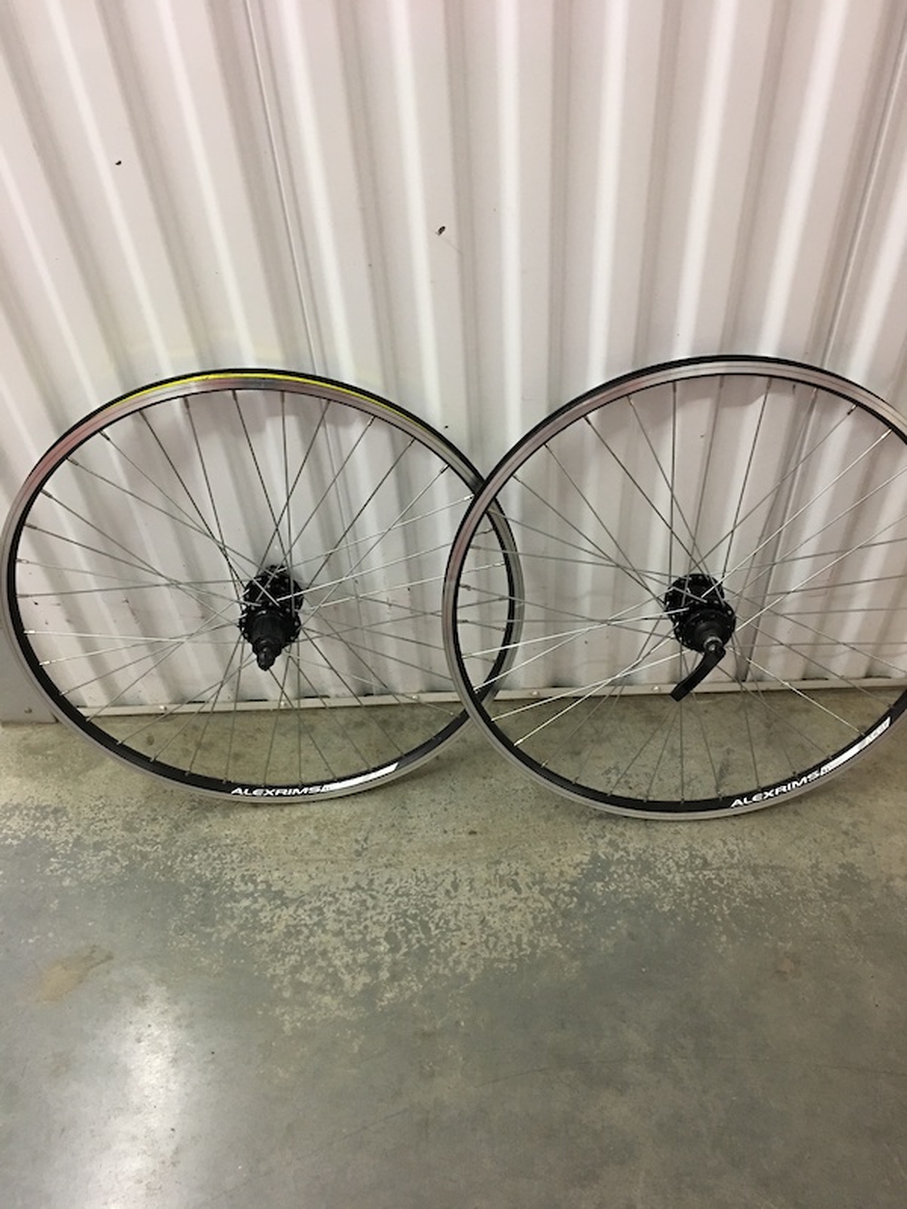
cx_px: 454
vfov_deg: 61.7
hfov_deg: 48.2
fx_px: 1013
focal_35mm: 29
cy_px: 604
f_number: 2.2
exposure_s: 1/15
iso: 125
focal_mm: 4.15
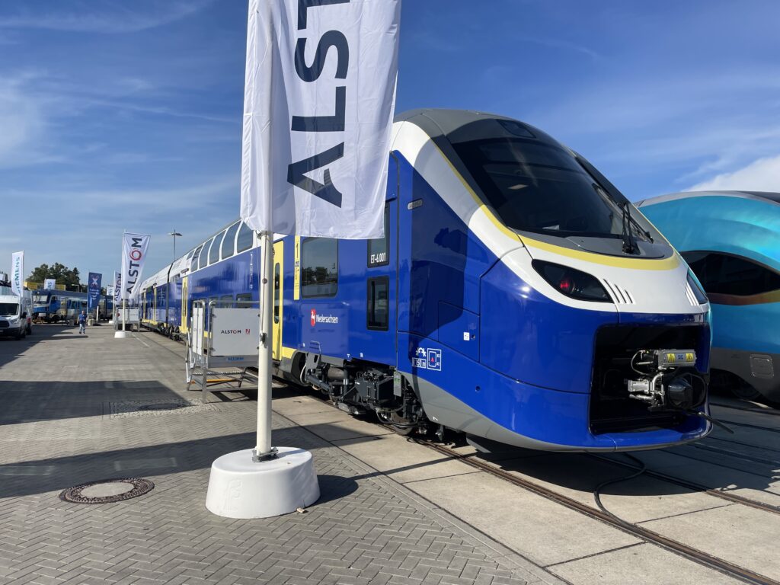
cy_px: 292
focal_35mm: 26
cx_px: 390
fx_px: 586
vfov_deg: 53.1
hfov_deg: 67.3
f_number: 1.6
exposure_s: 1/5051
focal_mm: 4.2
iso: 32
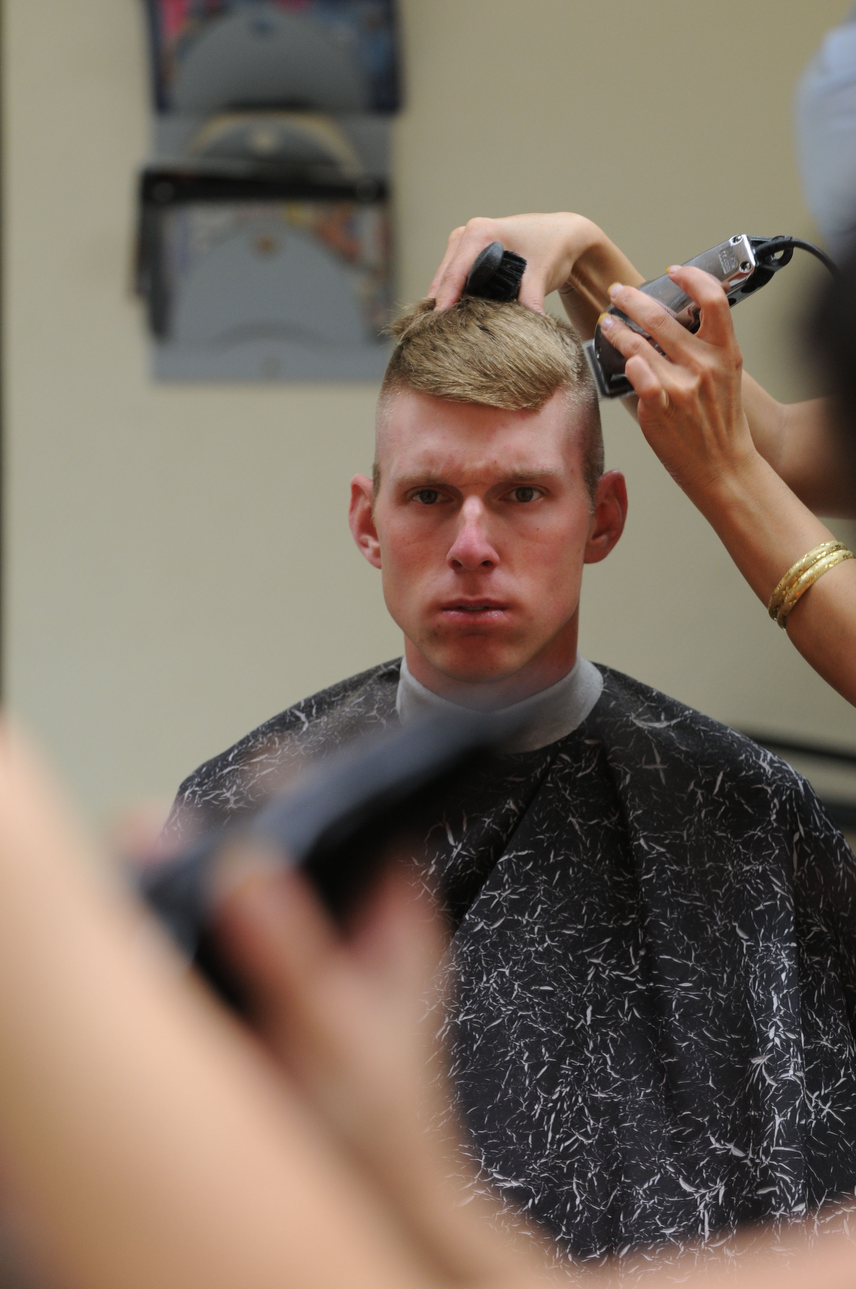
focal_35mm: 188
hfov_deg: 7.3
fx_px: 6704
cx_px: 428
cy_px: 644
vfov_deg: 11.0
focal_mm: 125
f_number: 4
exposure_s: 1/50
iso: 400
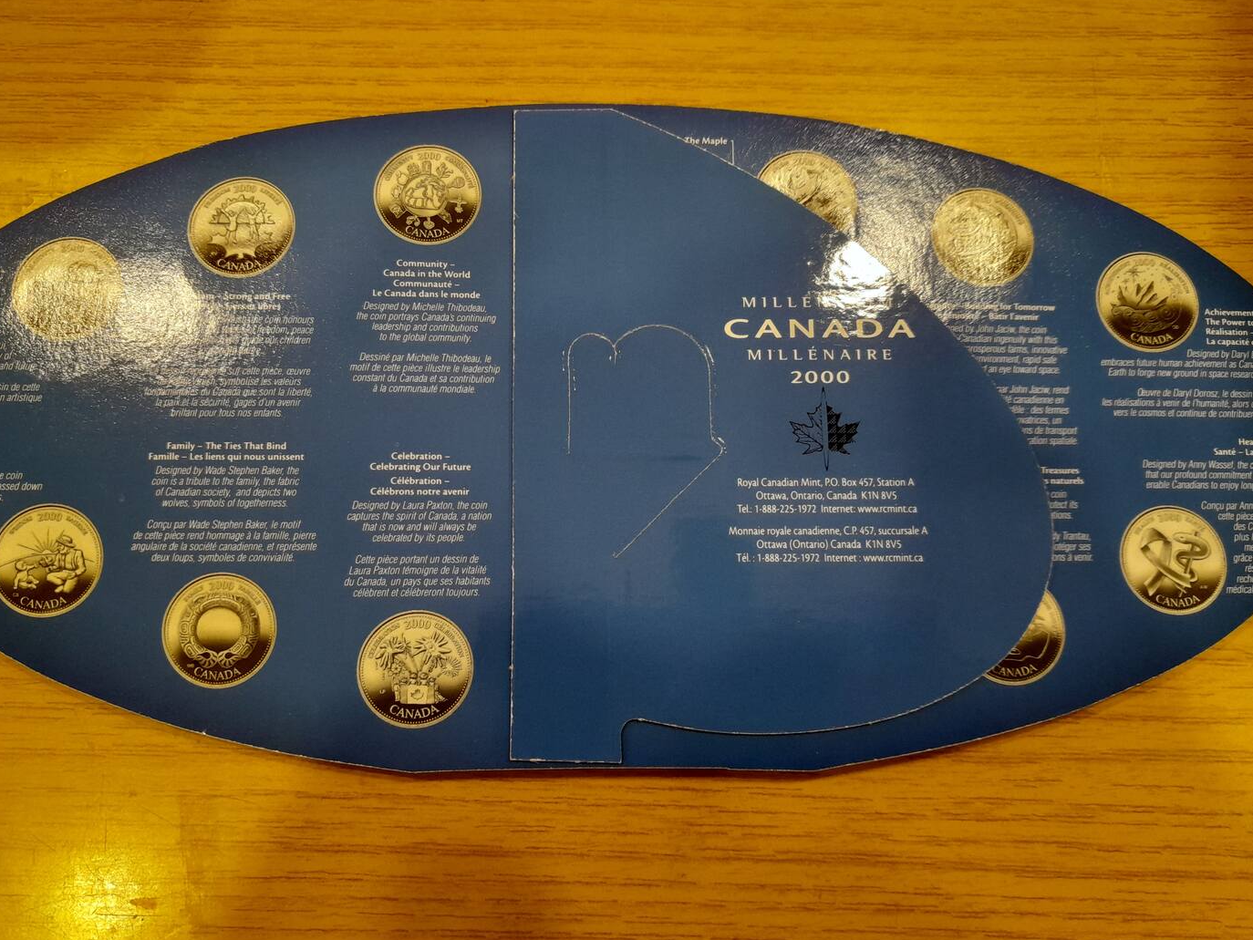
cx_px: 611
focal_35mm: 28
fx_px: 1014
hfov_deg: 63.4
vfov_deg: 49.8
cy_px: 476
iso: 320
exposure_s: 1/50
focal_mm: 4
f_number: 1.8
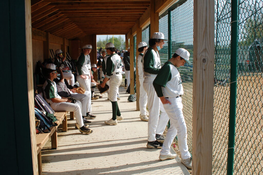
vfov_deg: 31.8
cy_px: 88
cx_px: 132
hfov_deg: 46.4
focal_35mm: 42
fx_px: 307
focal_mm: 28
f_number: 9
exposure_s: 1/320
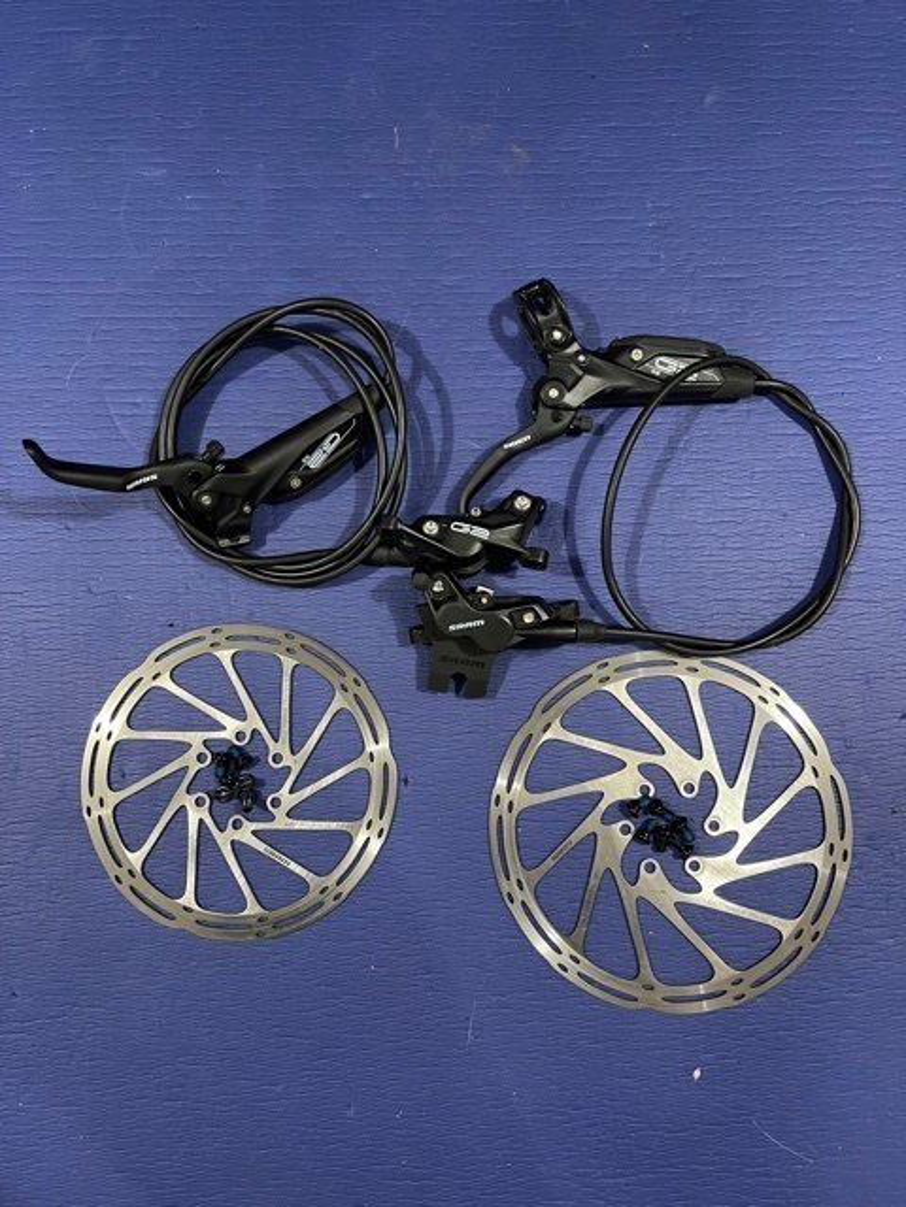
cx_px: 453
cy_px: 604
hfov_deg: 53.1
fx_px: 907
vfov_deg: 67.3
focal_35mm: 26
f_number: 1.6
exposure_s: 1/30
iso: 500
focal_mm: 5.1
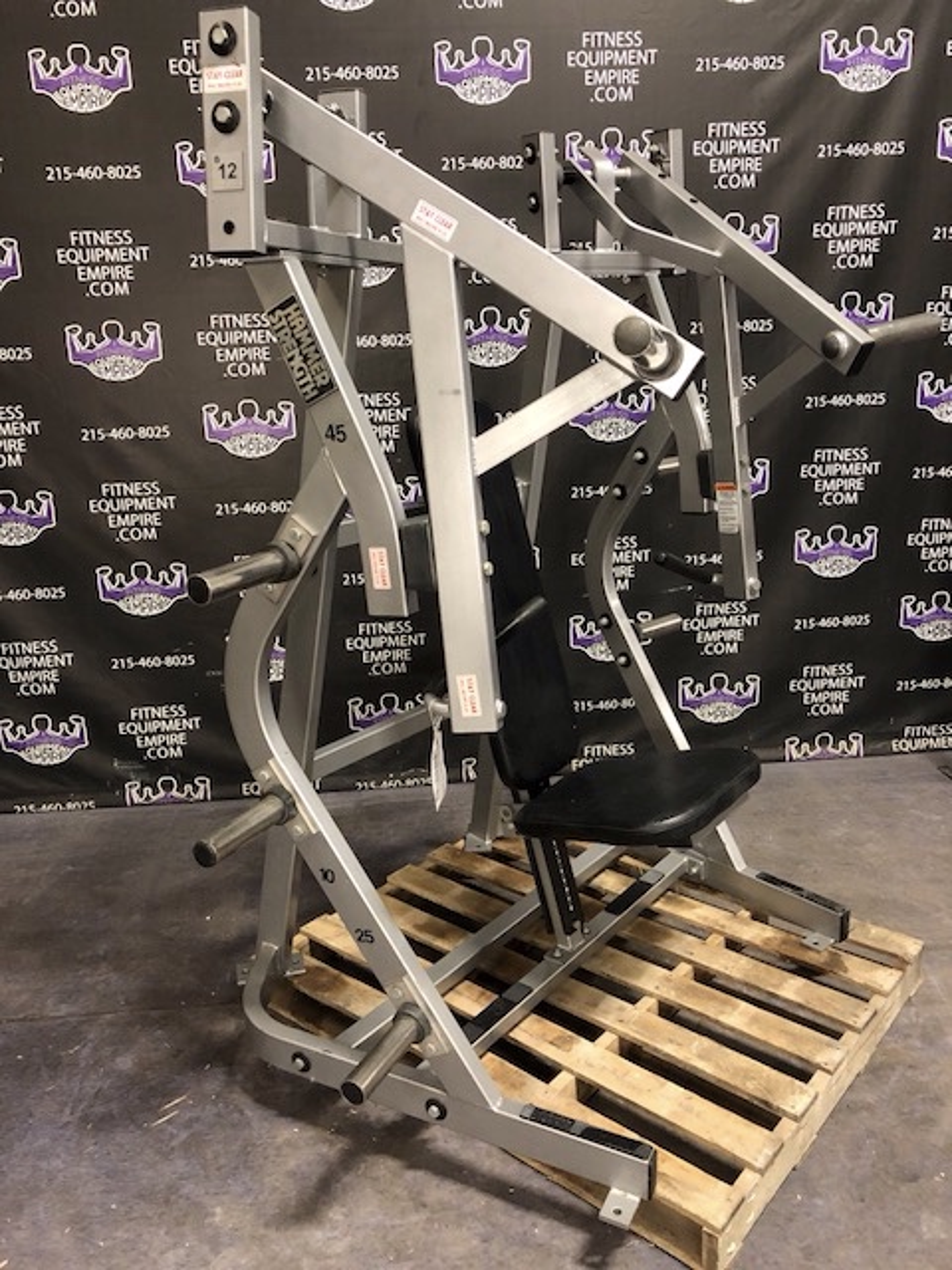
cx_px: 476
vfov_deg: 61.7
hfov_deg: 48.2
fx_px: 1063
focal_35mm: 29
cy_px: 635
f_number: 1.8
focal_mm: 3.99
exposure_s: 1/11
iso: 100
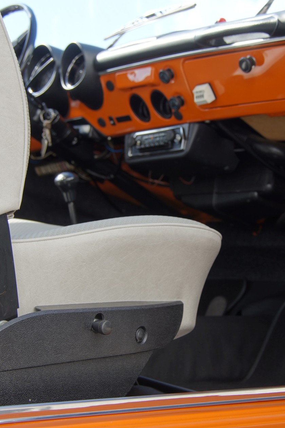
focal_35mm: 80
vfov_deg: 25.4
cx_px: 185
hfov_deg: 17.1
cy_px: 212
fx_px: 947
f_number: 5.6
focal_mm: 35
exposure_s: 1/100
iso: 100
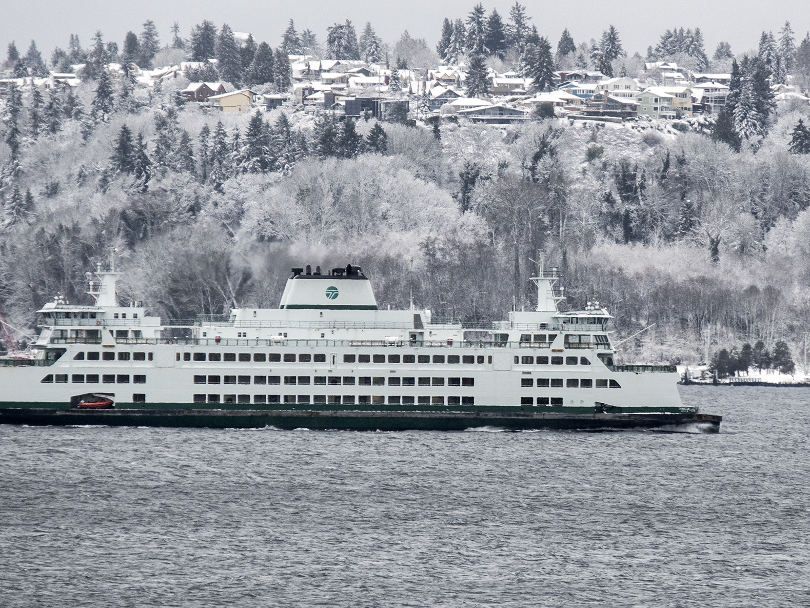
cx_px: 325
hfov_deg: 5.3
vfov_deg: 4.0
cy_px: 286
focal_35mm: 374
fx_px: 8753
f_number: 5.6
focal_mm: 200
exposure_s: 1/400
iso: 320
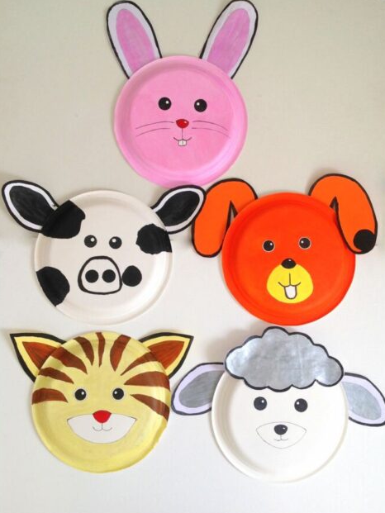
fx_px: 534
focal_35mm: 36
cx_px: 195
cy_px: 261
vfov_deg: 51.3
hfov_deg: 39.7
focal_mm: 4.28
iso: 50
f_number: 2.4
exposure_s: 1/60
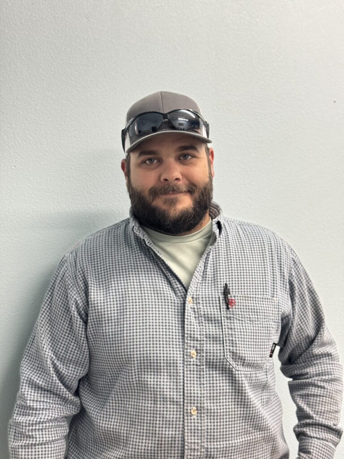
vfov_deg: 39.7
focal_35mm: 48
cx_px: 172
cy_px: 230
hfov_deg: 30.3
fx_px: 636
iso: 100
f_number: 1.78
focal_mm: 6.76
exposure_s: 1/44
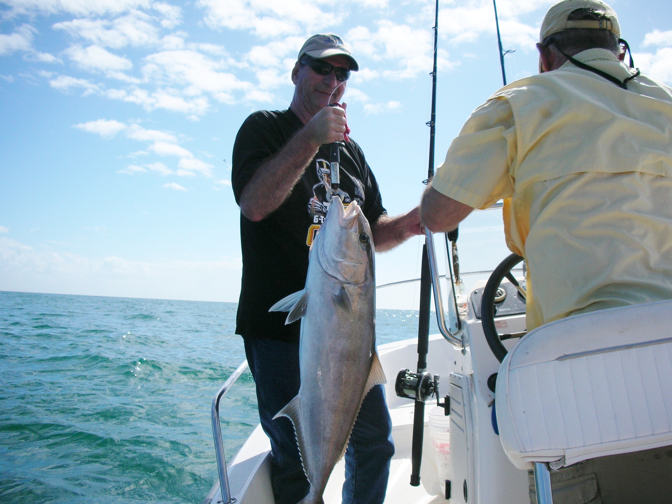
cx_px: 331
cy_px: 256
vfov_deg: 39.7
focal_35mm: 36
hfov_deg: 51.4
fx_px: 699
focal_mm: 5.8
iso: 50
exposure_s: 1/192
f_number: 8.5
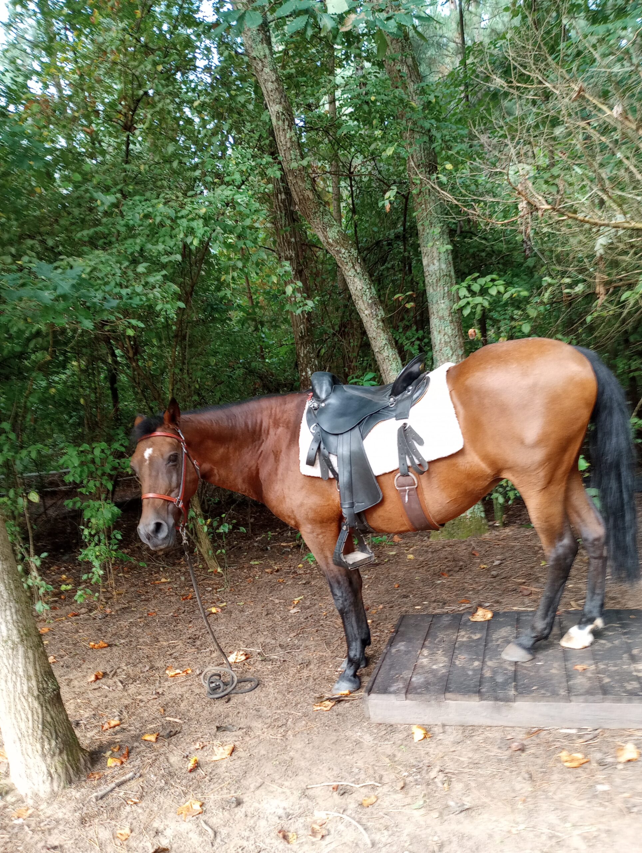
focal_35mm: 28
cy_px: 426
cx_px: 321
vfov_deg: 63.4
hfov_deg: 49.9
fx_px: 691
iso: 488
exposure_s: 1/30
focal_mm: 4.27
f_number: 1.8
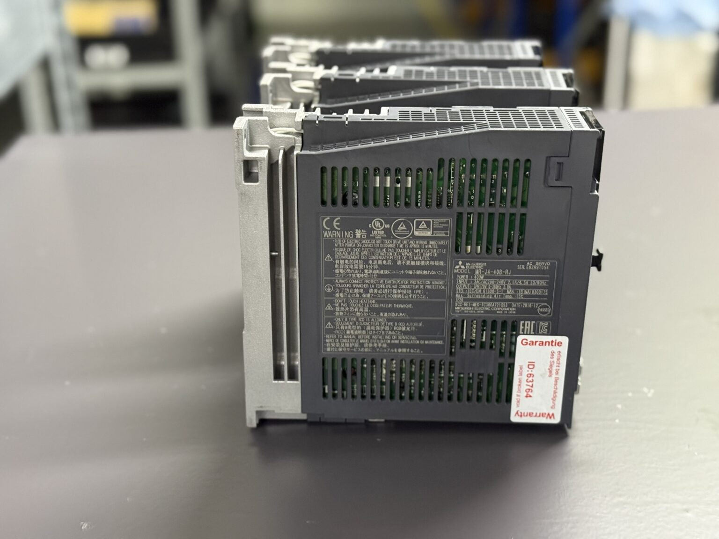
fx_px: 997
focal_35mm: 48
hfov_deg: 39.7
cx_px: 360
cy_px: 270
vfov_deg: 30.3
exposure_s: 1/33
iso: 500
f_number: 1.78
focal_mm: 6.76
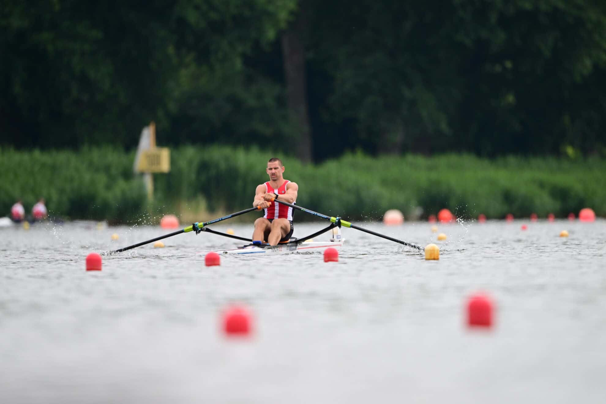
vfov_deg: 1.7
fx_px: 13466
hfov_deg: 2.6
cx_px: 303
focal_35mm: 800
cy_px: 202
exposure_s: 1/1250
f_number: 6.3
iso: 500
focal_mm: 800
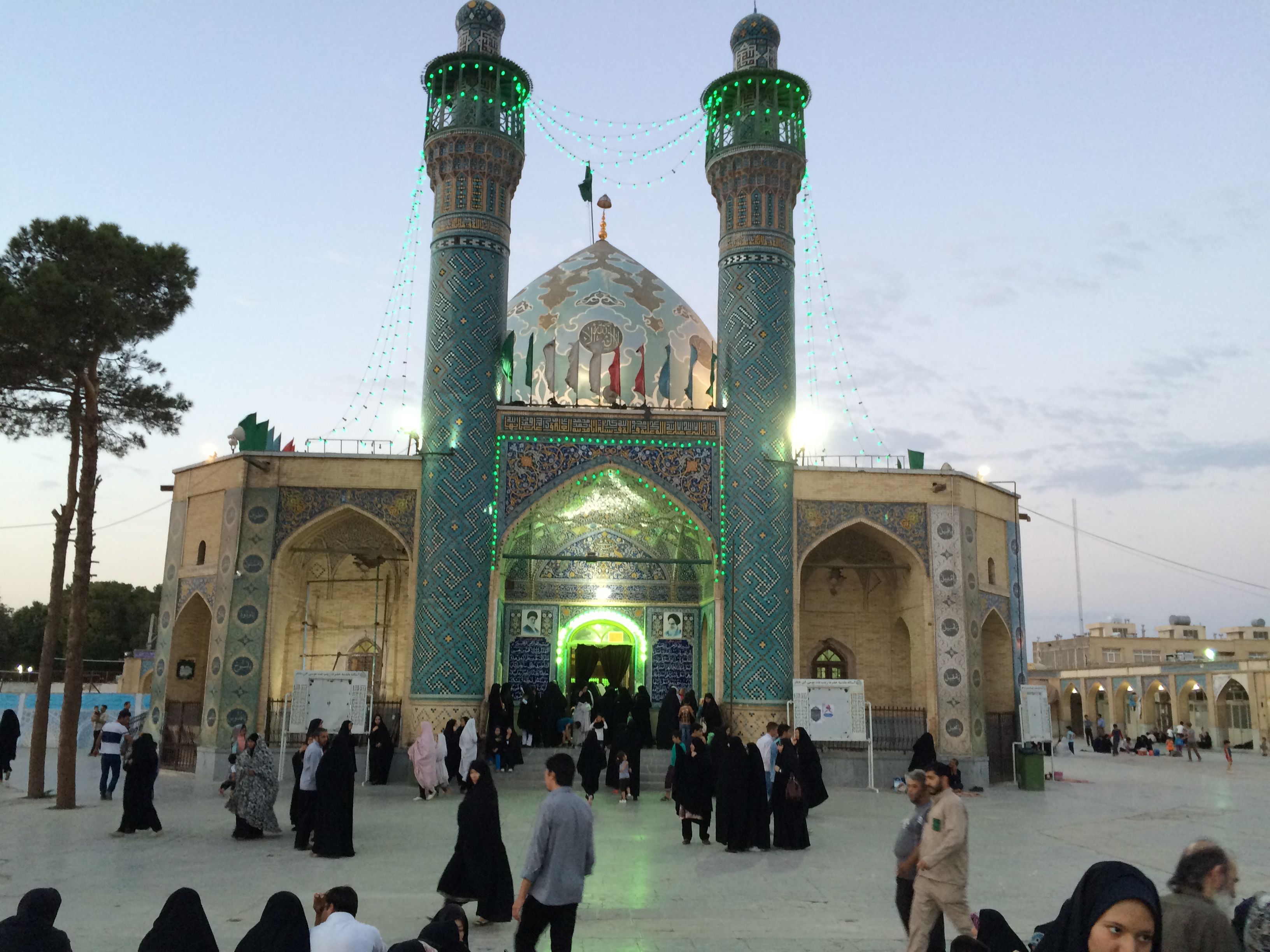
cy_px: 476
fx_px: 1064
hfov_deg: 61.7
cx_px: 635
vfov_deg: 48.2
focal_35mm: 29
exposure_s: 1/30
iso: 80
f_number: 2.2
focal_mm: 4.15
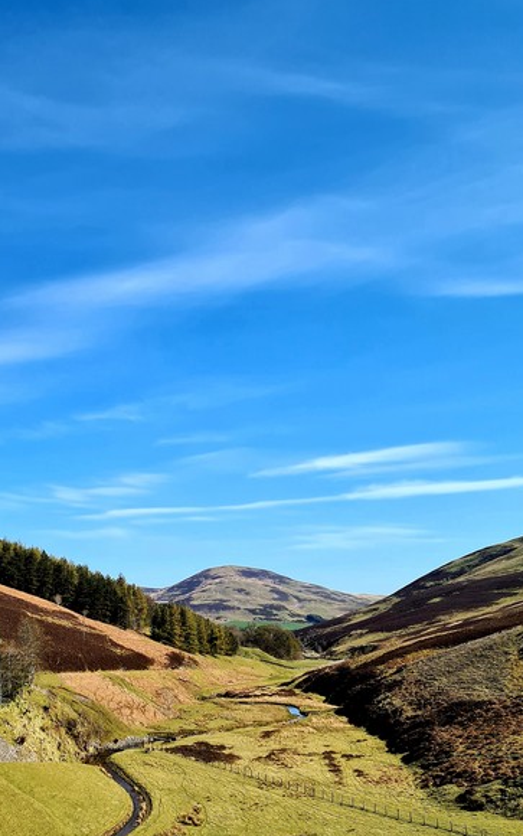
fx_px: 866
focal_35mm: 38
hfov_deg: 32.9
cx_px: 121
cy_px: 520
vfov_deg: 51.0
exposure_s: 1/3333
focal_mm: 5.4
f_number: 1.8
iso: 50
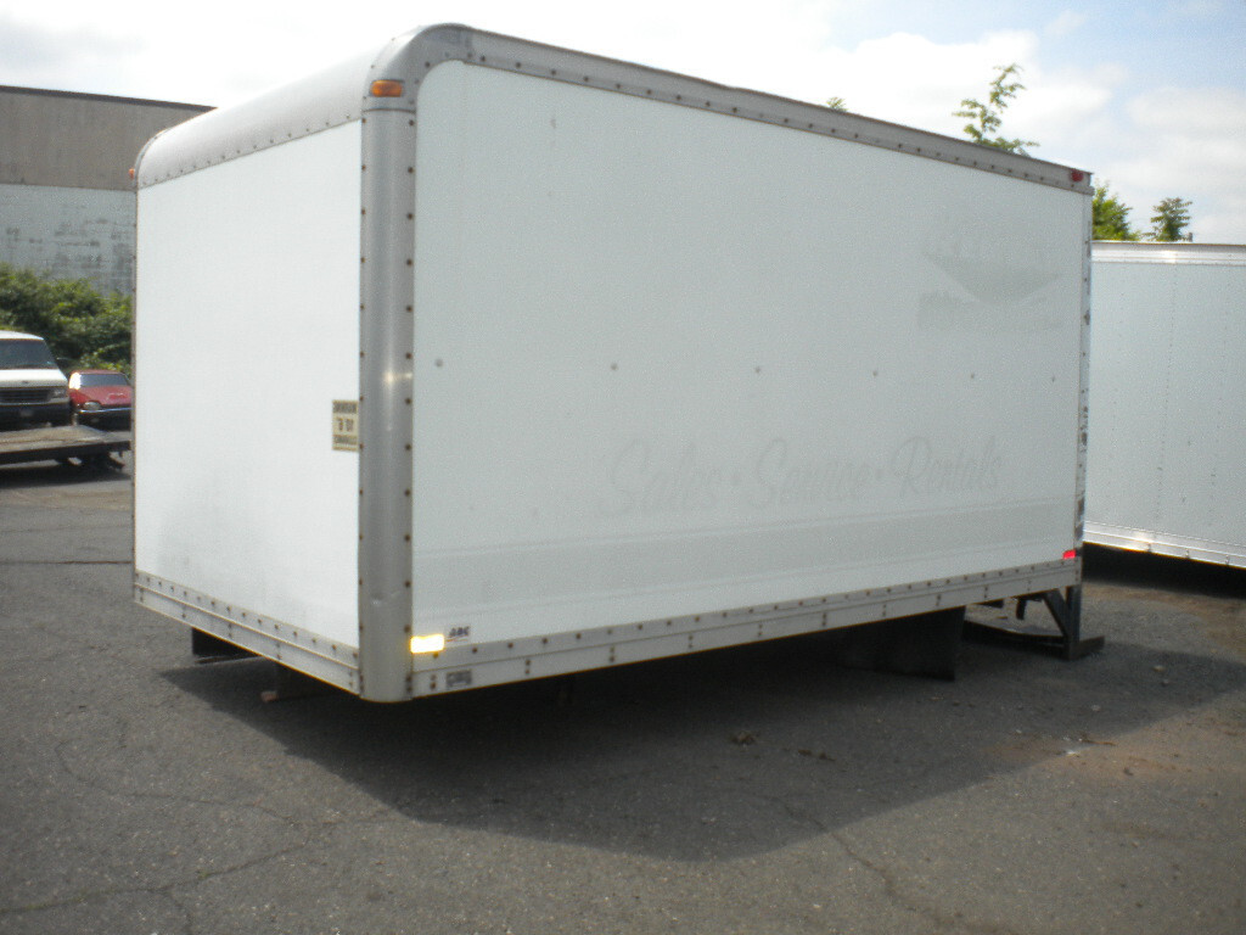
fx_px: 1260
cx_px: 623
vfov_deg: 40.7
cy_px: 468
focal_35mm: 35
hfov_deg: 52.6
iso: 113
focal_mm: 6.3
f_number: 4.6
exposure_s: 1/844
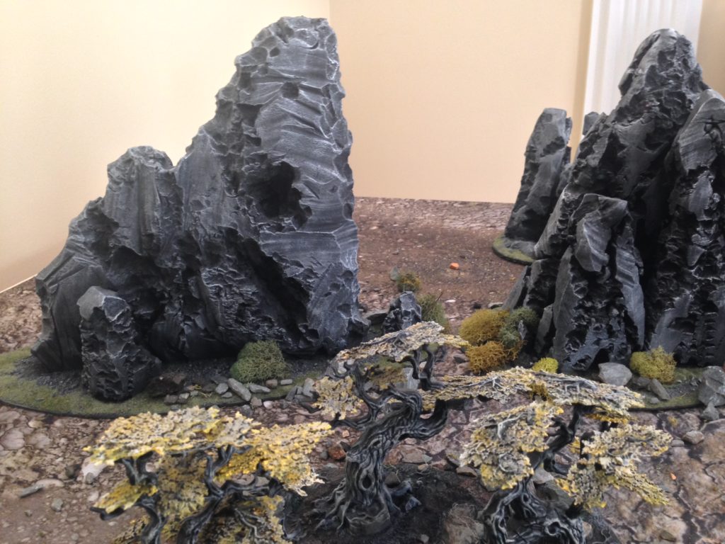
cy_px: 272
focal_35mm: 33
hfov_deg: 55.4
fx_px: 691
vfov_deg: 42.9
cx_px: 362
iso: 125
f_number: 2.4
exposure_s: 1/20
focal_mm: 4.12
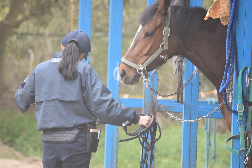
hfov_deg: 4.6
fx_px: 3152
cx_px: 126
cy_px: 84
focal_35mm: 450
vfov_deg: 3.1
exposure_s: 1/500
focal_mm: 300
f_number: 5.6
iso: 1800
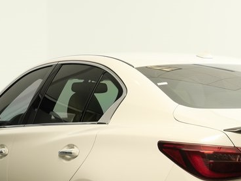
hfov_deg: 16.1
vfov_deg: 11.9
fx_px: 850
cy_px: 222
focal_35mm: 122
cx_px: 163
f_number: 5.6
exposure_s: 1/200
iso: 250
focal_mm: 22
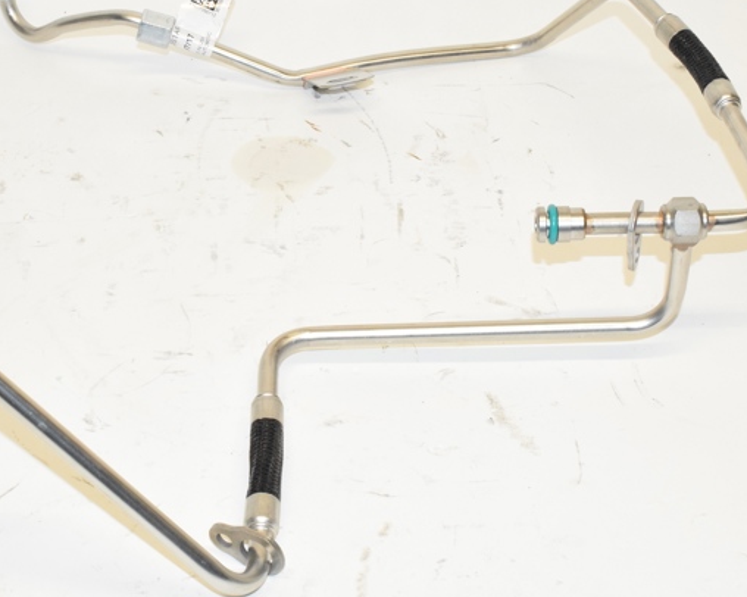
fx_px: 1718
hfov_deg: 24.4
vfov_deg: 19.7
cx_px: 269
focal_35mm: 78
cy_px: 261
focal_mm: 35
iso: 3200
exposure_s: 1/200
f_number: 18
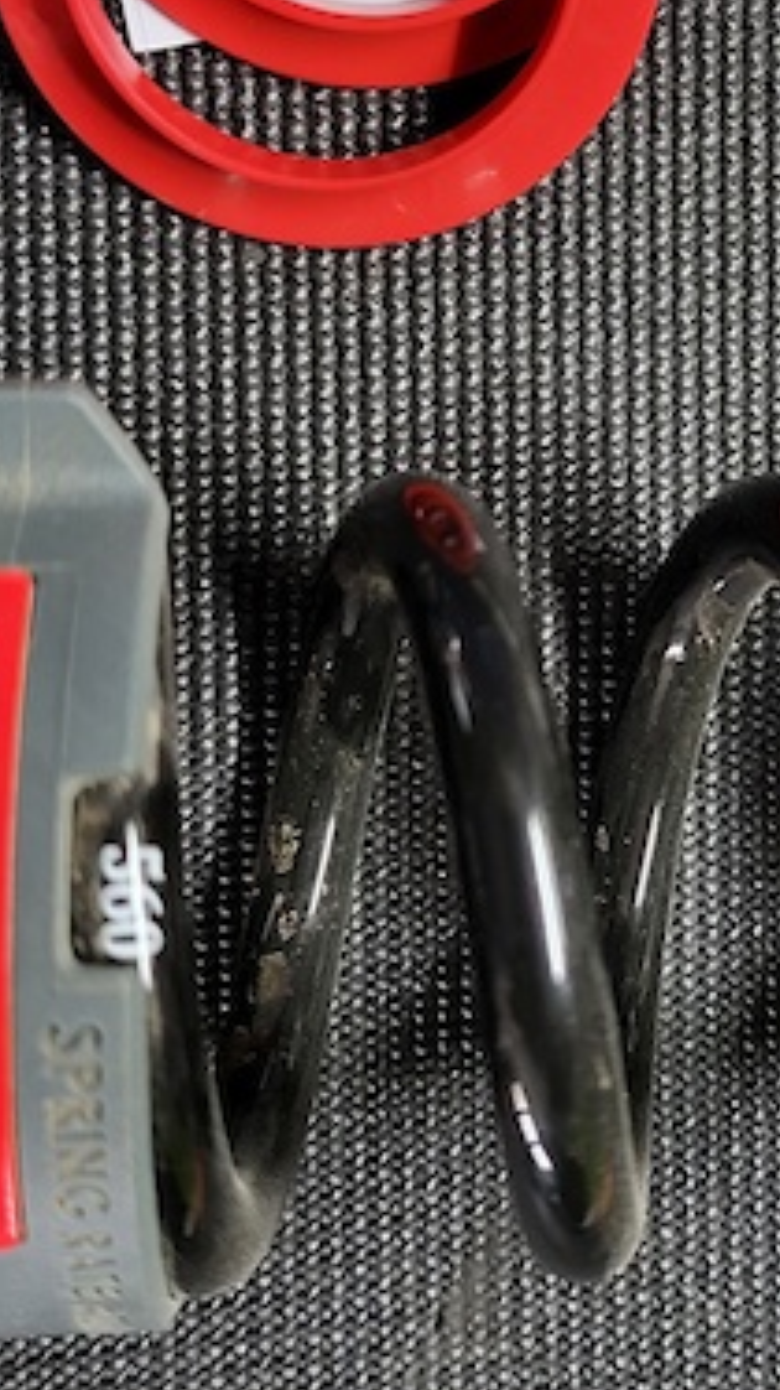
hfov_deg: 21.1
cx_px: 650
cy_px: 375
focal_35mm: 56
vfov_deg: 36.5
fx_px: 2062
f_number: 1.8
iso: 500
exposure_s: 1/40
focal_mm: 5
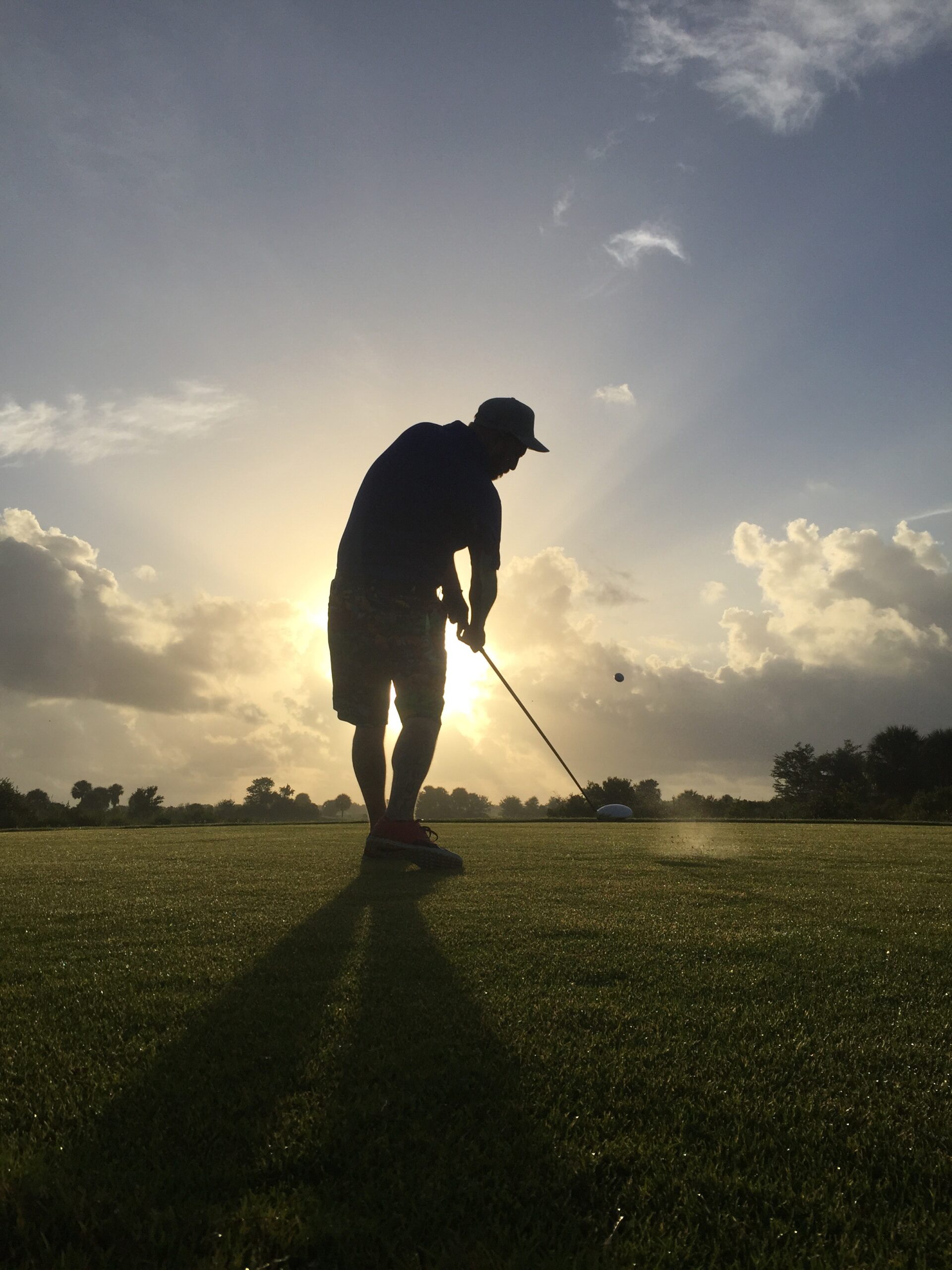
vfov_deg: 61.7
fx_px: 1063
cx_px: 476
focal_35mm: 29
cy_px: 635
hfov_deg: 48.2
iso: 32
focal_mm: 4.15
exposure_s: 1/4950
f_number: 2.2
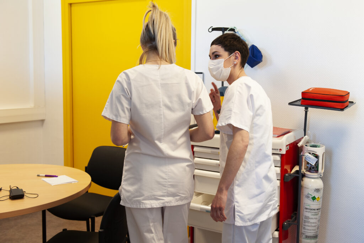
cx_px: 182
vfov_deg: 37.9
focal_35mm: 35
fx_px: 354
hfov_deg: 54.4
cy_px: 122
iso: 800
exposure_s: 1/60
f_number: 5
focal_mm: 35
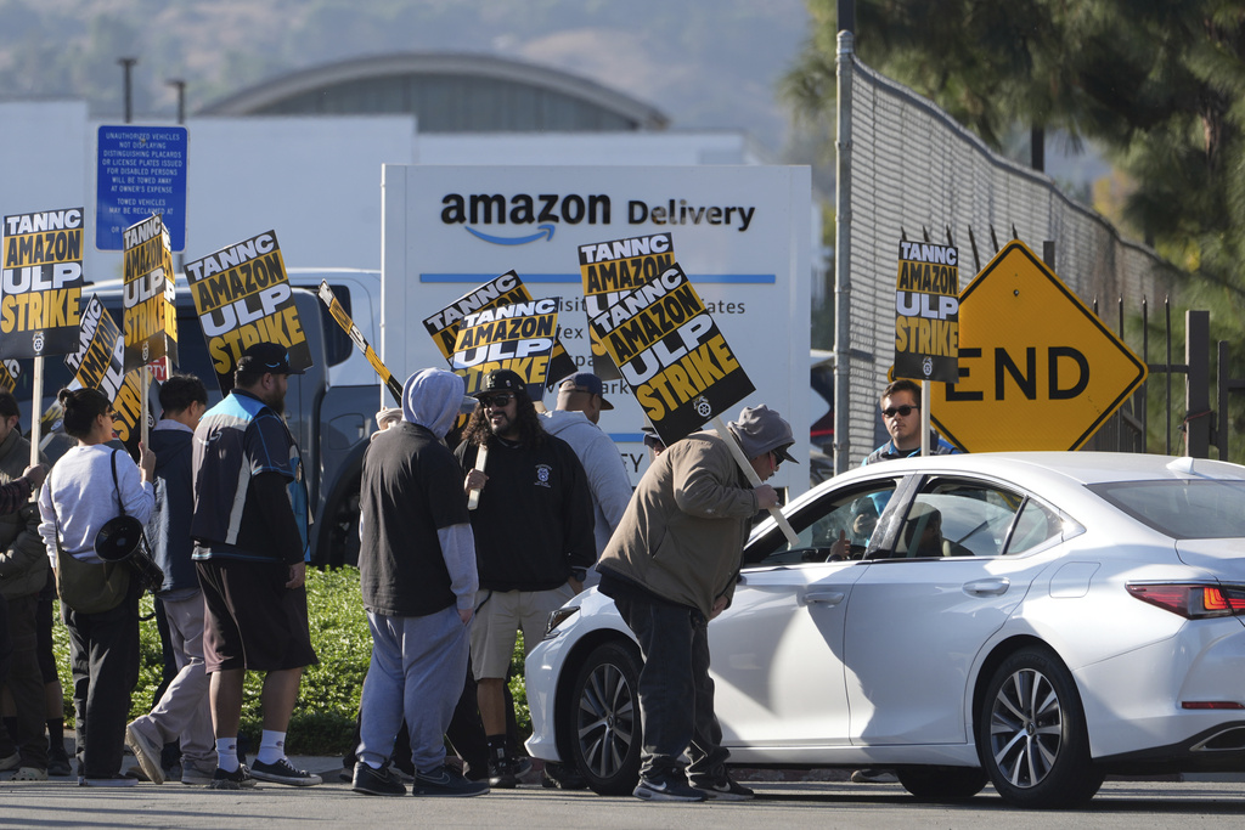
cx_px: 622
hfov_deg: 5.2
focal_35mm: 400
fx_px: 13834
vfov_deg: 3.4
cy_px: 415
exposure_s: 1/400
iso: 250
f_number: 8
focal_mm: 400
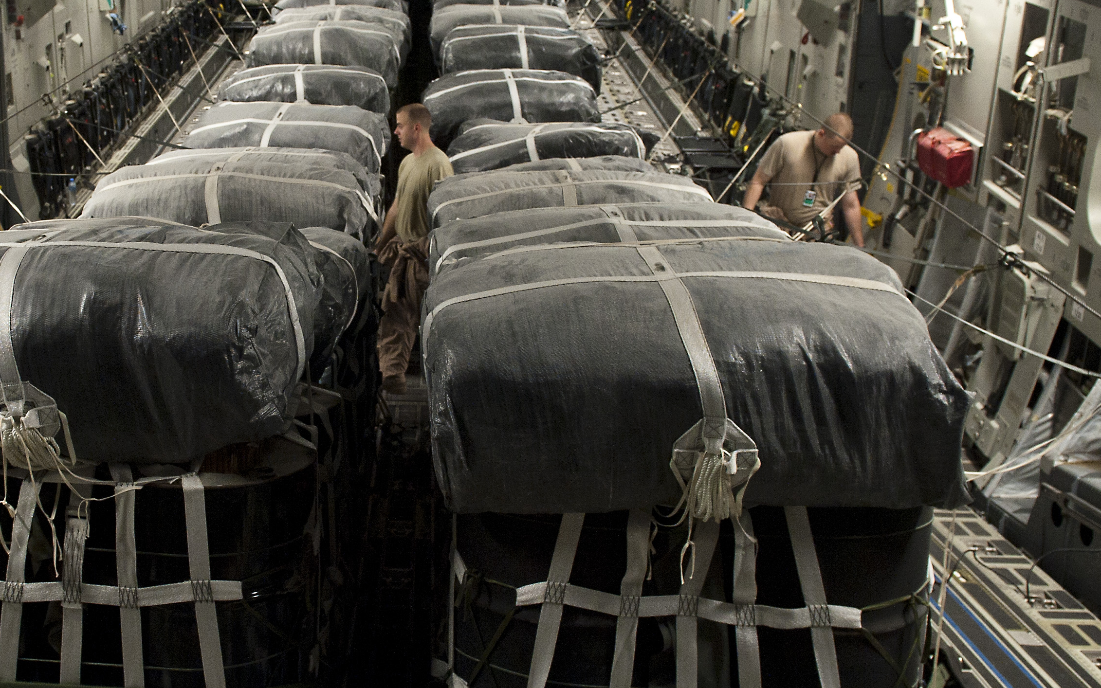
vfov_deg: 28.0
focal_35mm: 46
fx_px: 1380
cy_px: 302
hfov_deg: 42.5
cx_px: 318
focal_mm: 24
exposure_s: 1/160
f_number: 5
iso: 3200
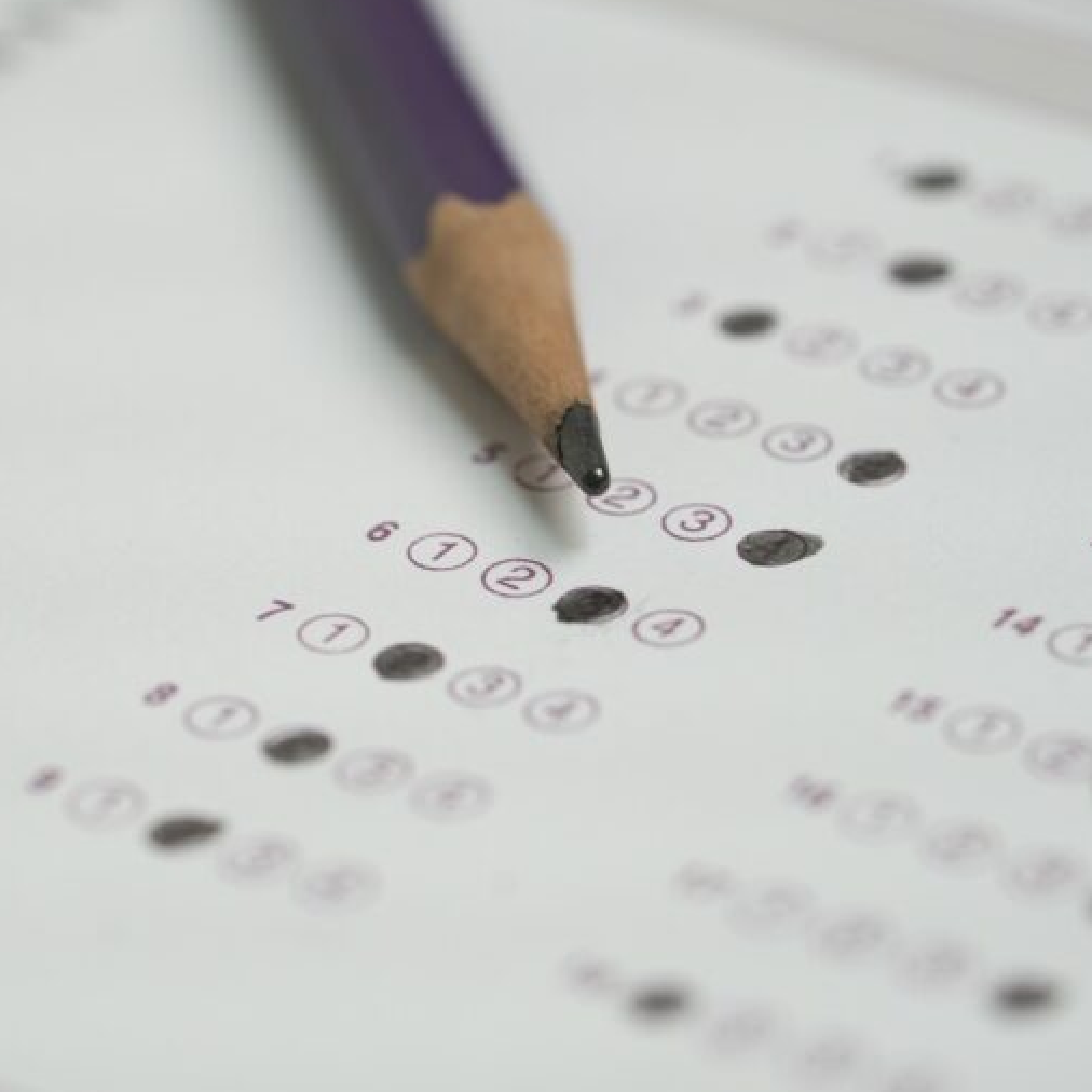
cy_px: 560
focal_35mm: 121
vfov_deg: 14.4
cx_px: 322
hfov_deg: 14.4
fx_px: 4319
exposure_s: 1/80
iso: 640
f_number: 5.6
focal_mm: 90
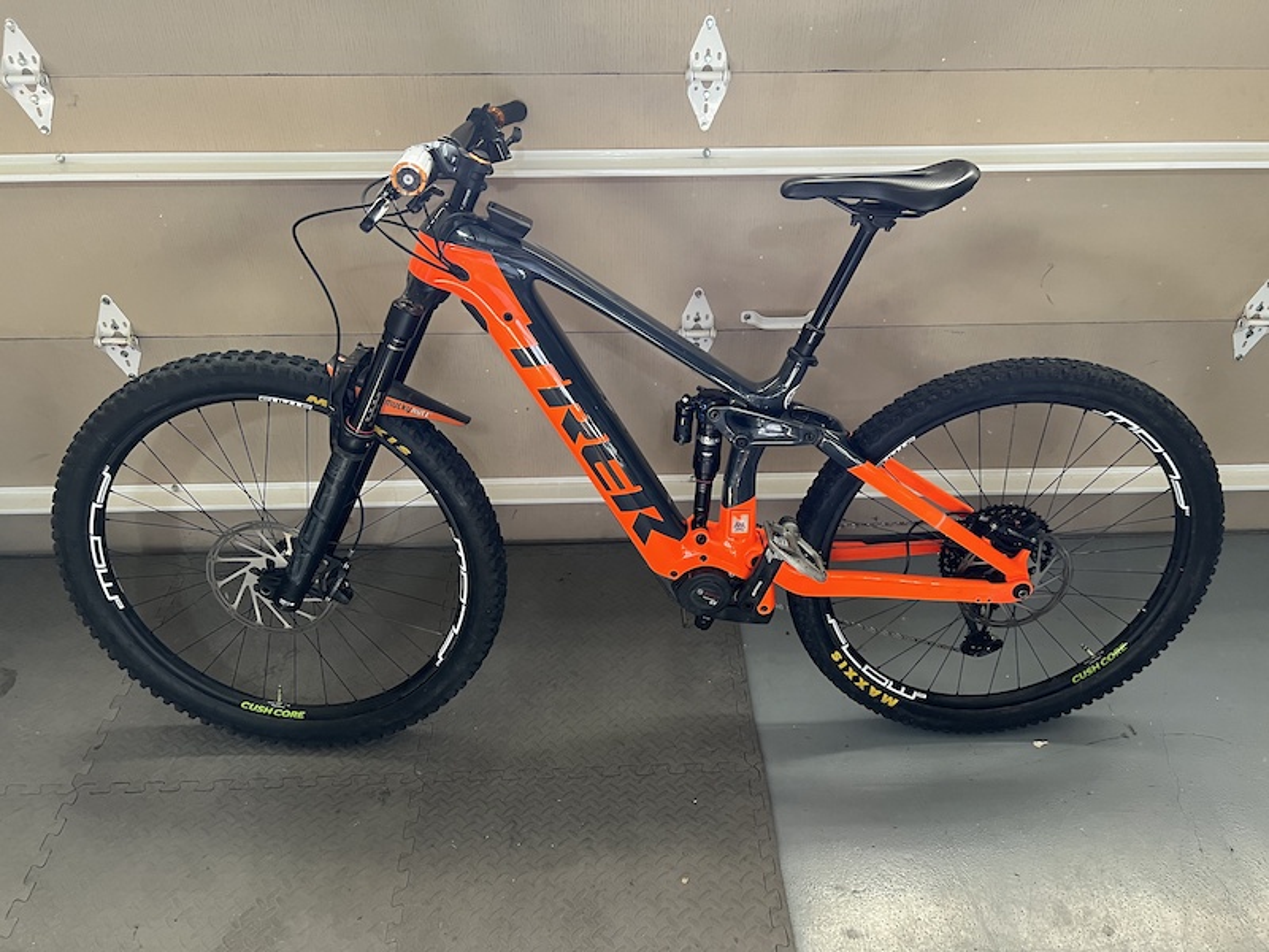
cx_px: 634
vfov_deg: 53.1
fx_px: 953
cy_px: 476
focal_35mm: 26
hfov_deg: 67.3
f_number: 1.5
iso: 160
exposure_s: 1/60
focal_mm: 5.7
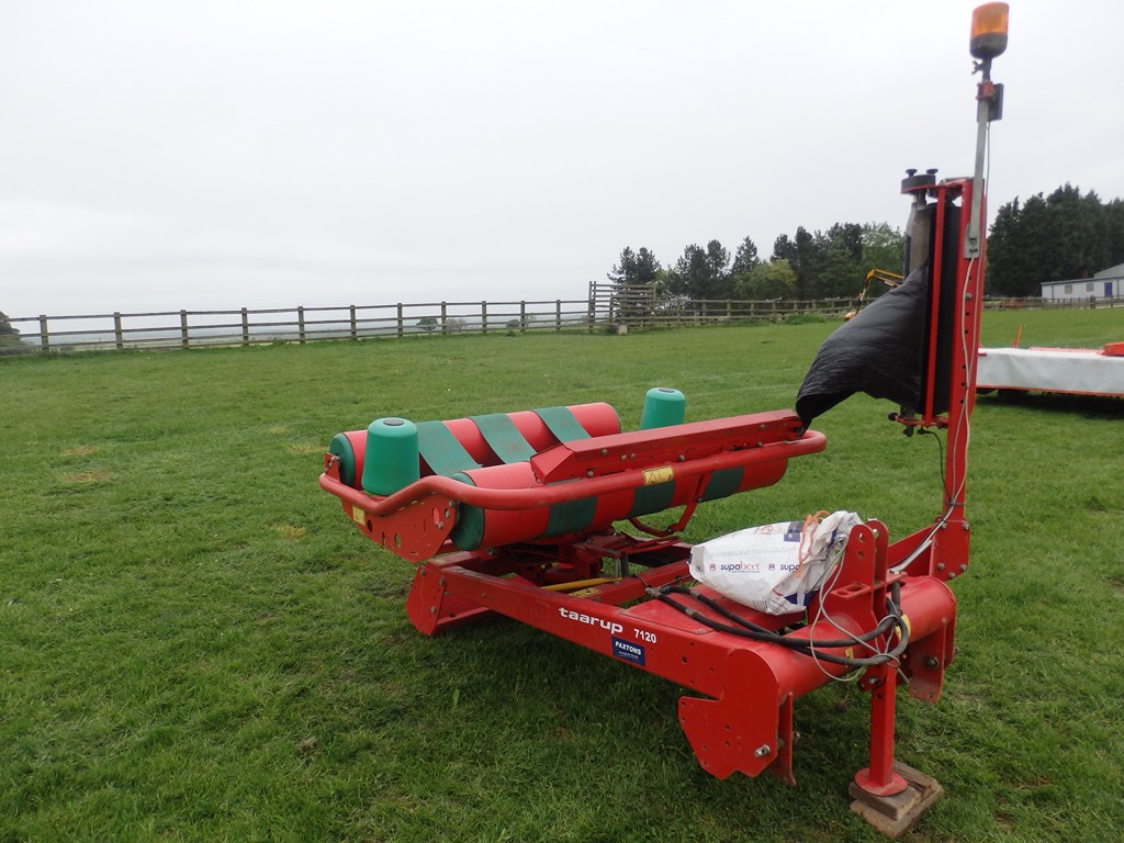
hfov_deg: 69.4
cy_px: 422
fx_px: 812
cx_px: 562
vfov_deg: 54.9
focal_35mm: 25
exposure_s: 1/500
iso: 100
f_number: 3
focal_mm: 4.5
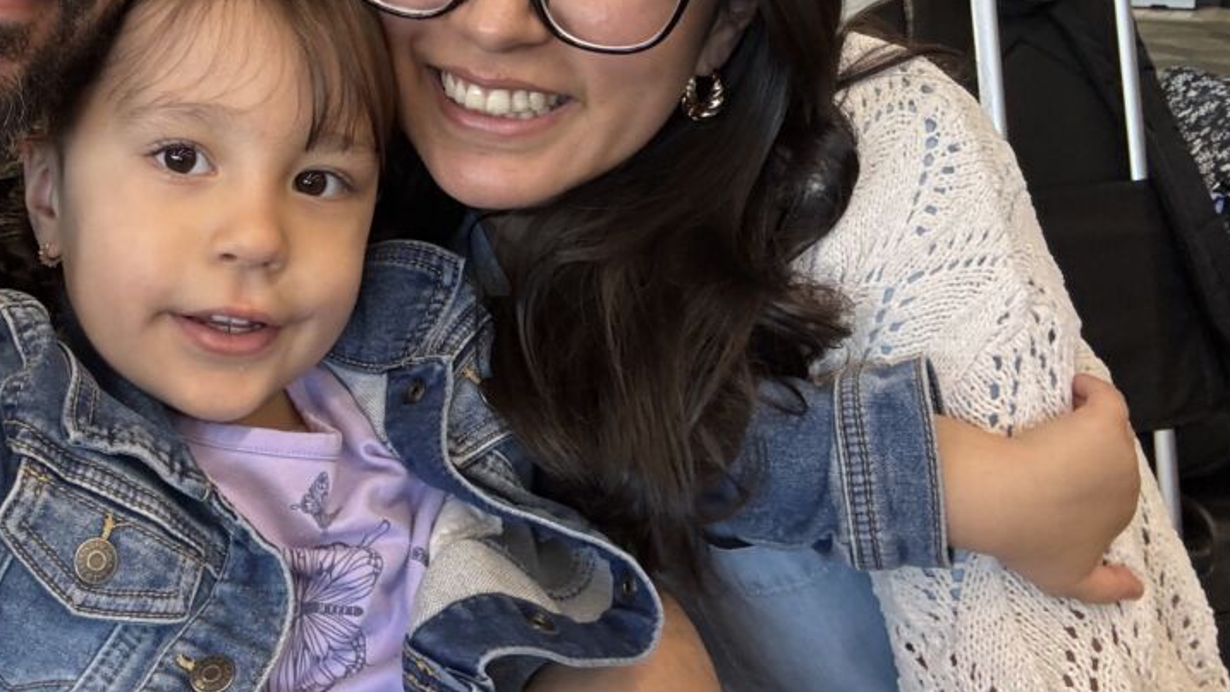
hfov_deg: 46.4
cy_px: 24
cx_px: 292
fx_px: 1370
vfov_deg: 27.0
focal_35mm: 42
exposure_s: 1/60
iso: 200
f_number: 1.9
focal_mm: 2.69
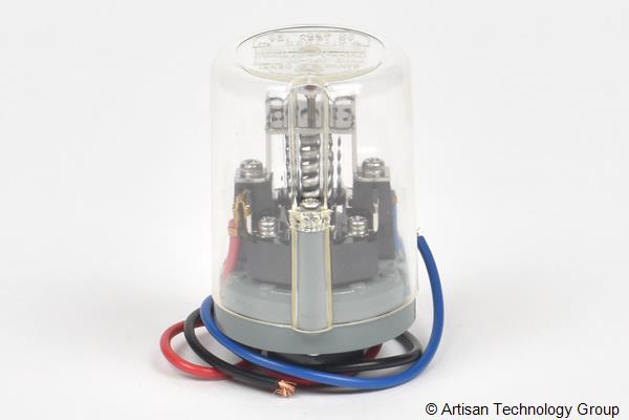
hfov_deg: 24.6
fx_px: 1441
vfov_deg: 16.6
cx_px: 314
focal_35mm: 82
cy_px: 210
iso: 200
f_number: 16
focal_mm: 55
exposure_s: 1/200
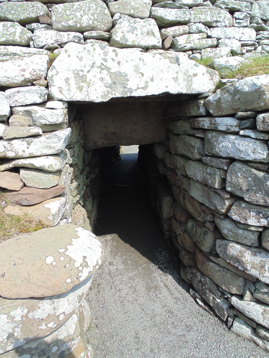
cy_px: 179
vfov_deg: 76.4
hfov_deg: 61.1
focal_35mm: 22
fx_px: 228
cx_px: 134
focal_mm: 4
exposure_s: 1/500
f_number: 3.1
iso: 80
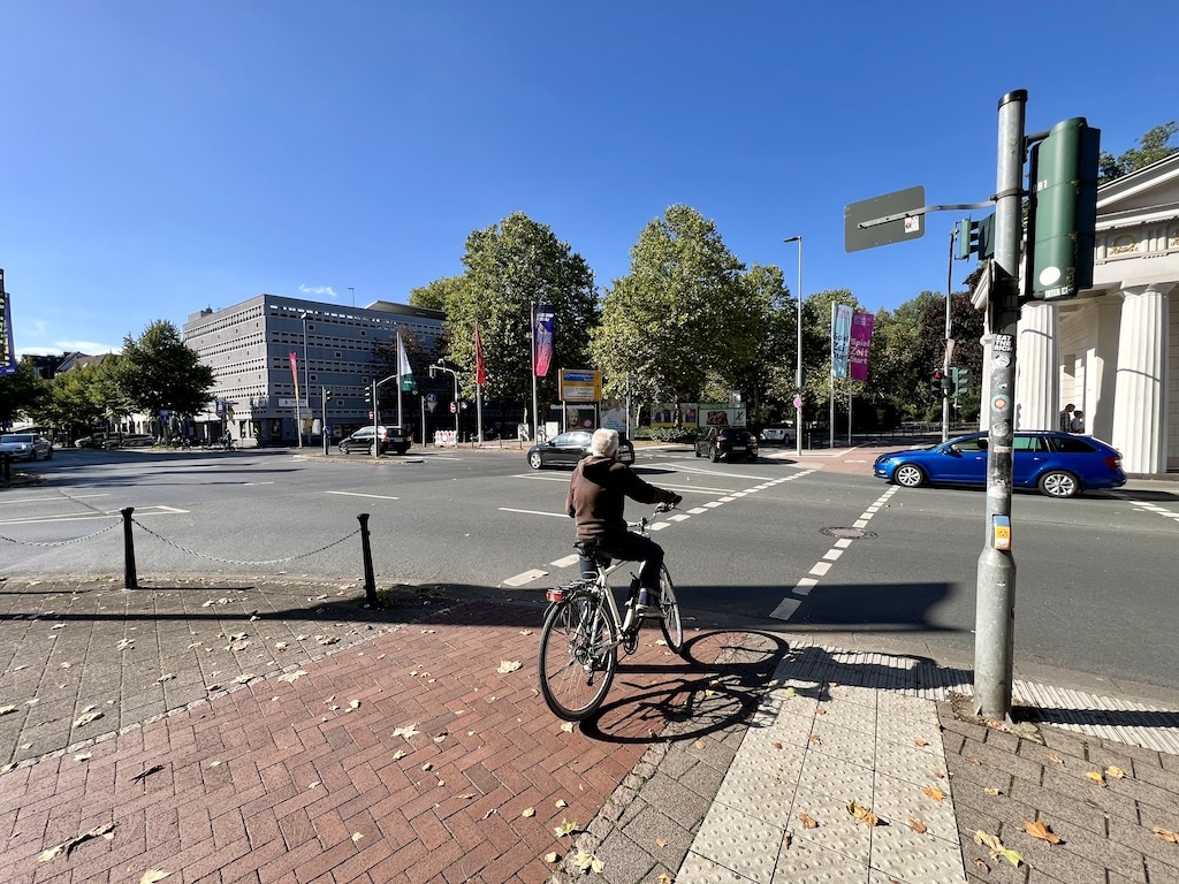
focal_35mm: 13
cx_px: 590
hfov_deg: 106.2
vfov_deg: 89.9
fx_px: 443
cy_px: 442
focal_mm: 1.57
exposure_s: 1/595
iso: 32
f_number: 1.8
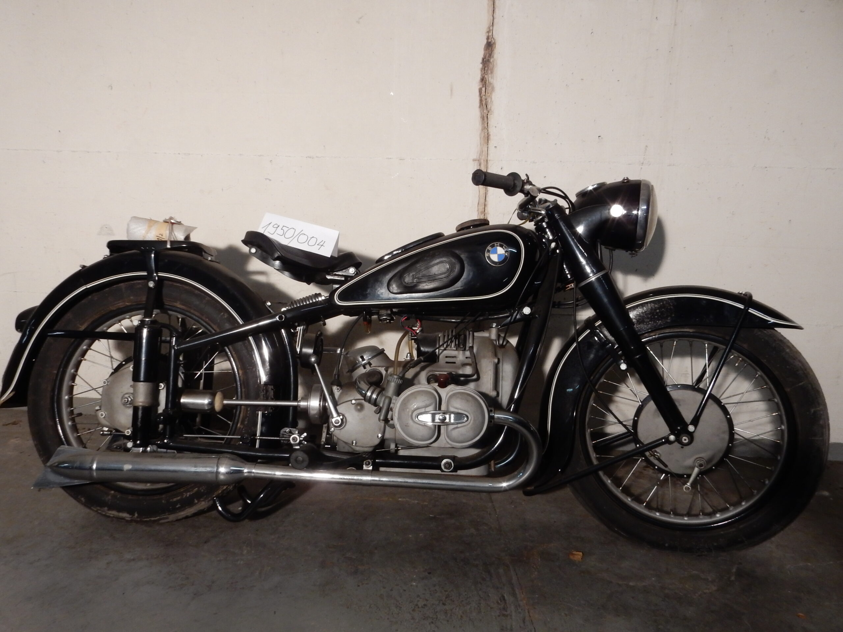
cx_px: 422
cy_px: 316
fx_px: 609
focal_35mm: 25
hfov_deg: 69.4
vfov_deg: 54.9
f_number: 5
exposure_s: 1/30
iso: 320
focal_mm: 4.5
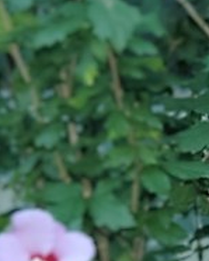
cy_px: 237
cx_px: 341
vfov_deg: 14.6
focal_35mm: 130
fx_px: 1004
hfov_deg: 11.3
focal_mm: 32
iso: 400
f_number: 4.5
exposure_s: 1/60
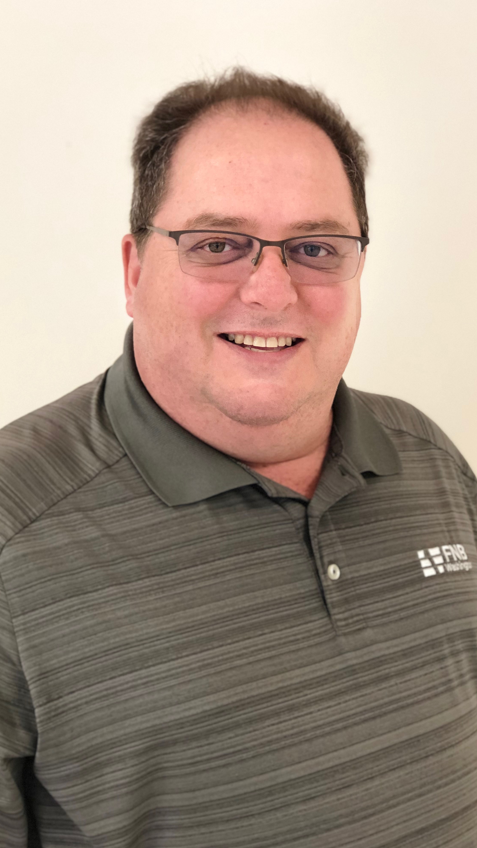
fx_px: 1416
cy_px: 425
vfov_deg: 33.3
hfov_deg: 19.1
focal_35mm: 63
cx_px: 249
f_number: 2.8
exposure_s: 1/30
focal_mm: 6.6
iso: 160
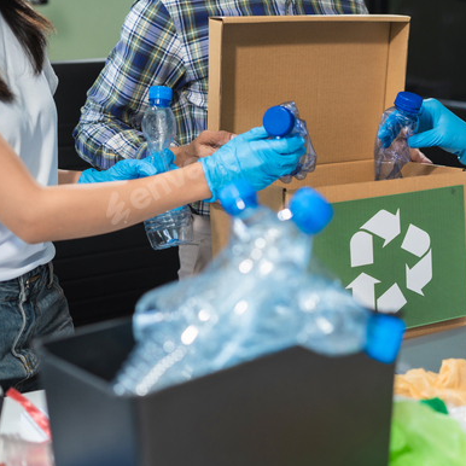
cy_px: 235
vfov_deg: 26.5
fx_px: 990
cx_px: 344
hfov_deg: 26.2
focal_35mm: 65
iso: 500
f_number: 2.8
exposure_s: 1/160
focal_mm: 50
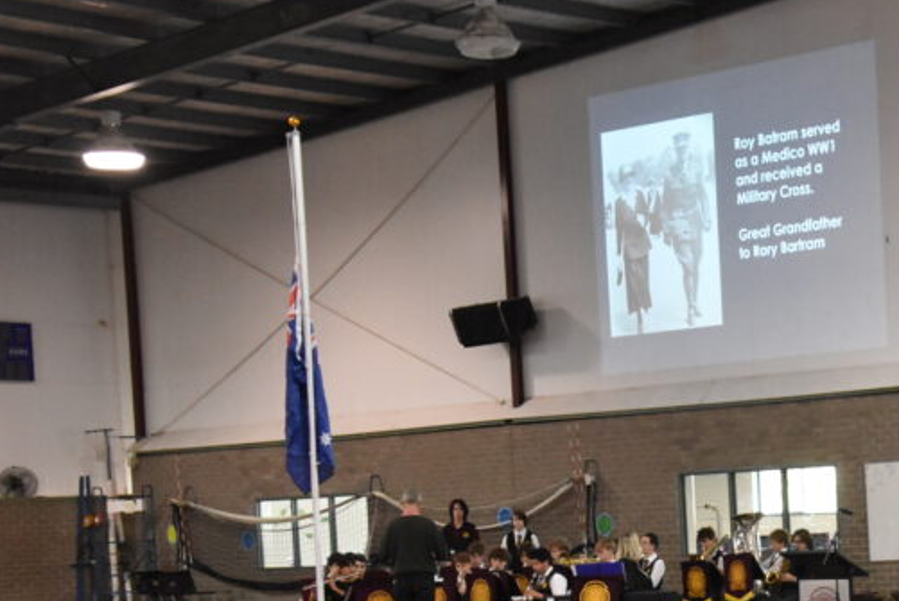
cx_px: 868
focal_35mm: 92
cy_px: 490
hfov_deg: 21.5
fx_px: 2299
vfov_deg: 14.8
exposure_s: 1/80
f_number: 4.2
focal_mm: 30
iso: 4000
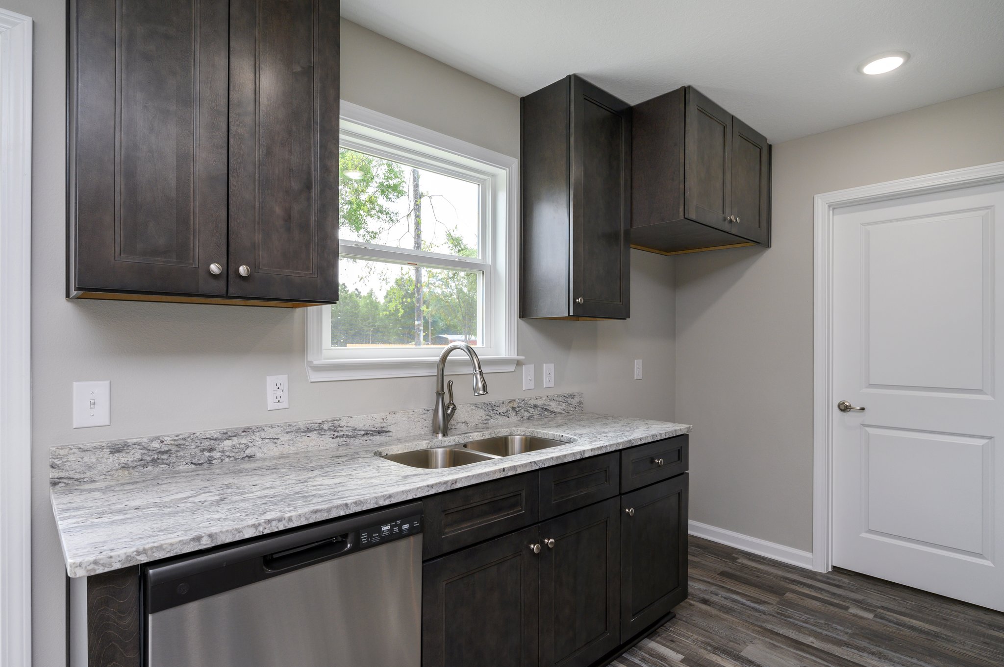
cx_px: 502
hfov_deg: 88.5
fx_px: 516
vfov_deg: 65.9
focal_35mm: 18
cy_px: 334
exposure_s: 1/50
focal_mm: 18.5
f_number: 9
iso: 250
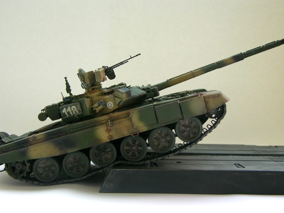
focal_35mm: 57
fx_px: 468
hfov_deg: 33.8
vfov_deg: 25.7
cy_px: 115
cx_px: 135
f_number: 3
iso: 50
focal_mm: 12.7
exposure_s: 1/24
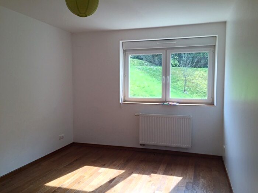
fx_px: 216
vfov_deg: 48.2
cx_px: 129
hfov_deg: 61.7
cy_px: 96
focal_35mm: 29
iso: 32
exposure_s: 1/199
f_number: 2.2
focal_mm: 4.15
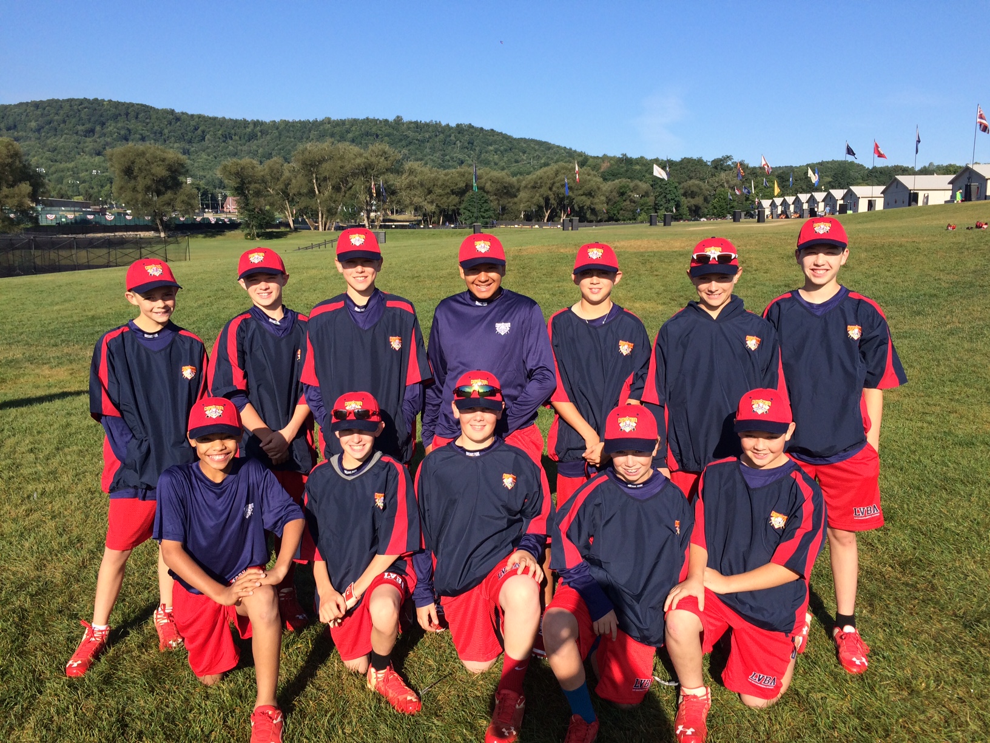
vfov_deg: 48.2
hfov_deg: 61.7
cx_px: 495
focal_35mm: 29
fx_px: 829
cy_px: 372
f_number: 2.2
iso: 32
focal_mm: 4.15
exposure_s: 1/1580
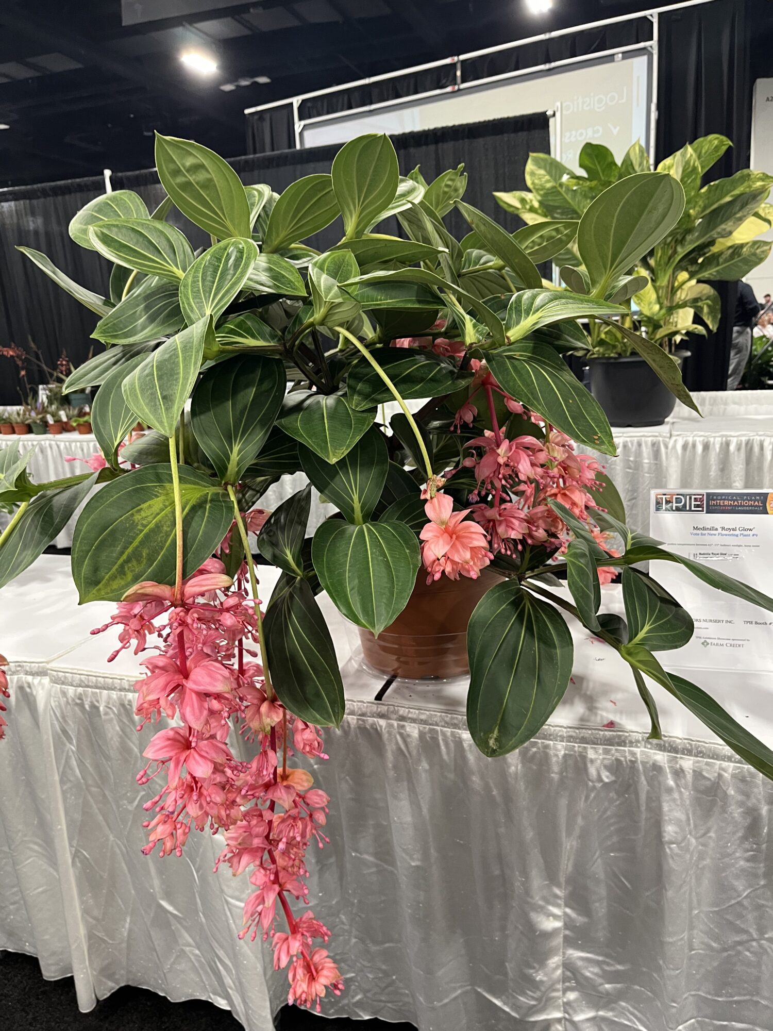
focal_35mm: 26
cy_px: 516
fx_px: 774
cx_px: 386
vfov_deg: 67.3
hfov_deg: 53.1
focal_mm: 5.1
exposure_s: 1/60
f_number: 1.6
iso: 250
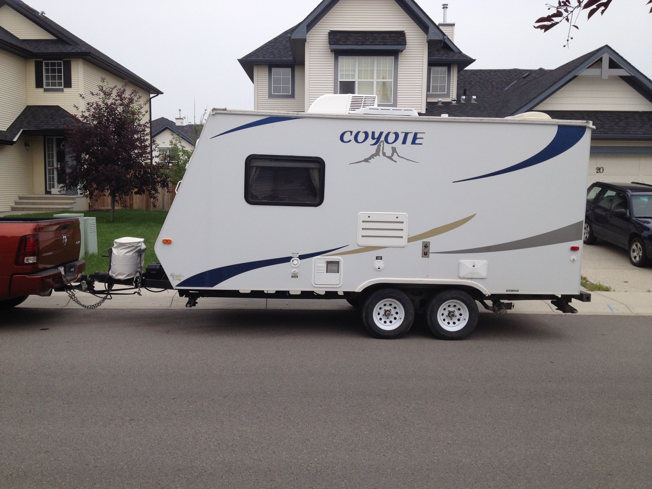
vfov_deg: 40.7
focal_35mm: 35
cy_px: 244
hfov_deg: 52.6
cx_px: 326
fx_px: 659
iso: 50
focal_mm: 4.28
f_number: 2.4
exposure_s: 1/986
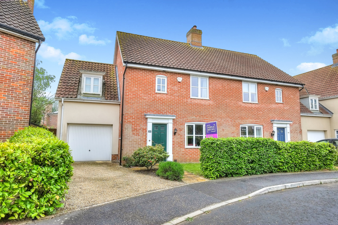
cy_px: 112
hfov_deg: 81.2
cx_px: 169
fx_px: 197
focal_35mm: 21
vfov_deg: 59.5
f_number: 5
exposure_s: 1/140
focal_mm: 14
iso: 200
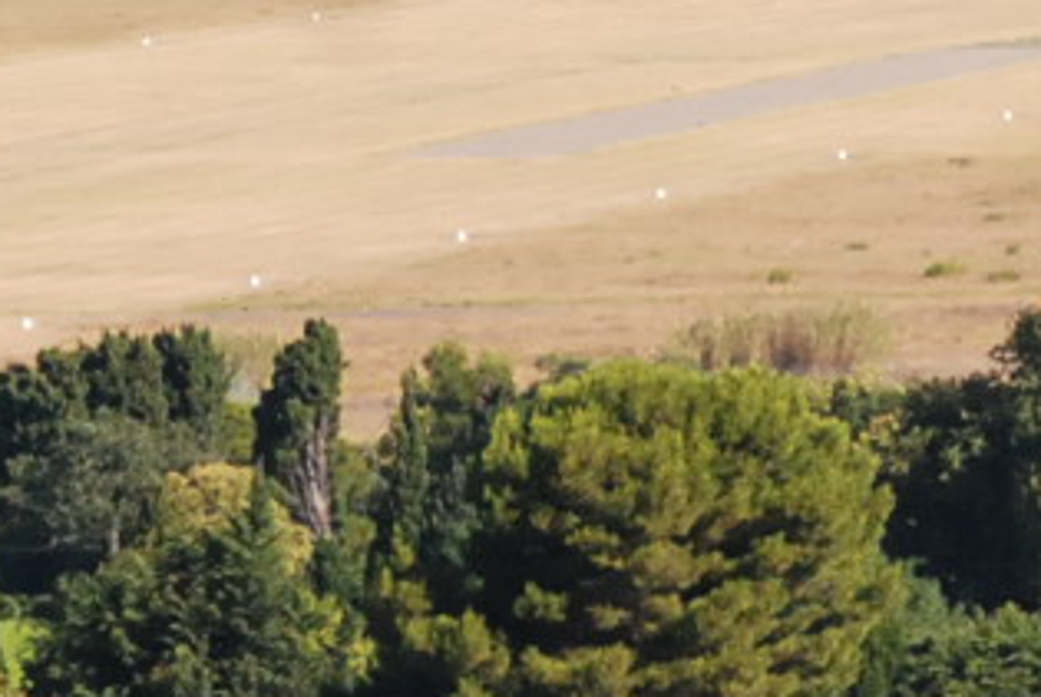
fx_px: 28003
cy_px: -344
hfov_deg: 2.1
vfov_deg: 1.4
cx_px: 1147
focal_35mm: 967
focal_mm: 105
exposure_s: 1/1250
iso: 800
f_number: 9
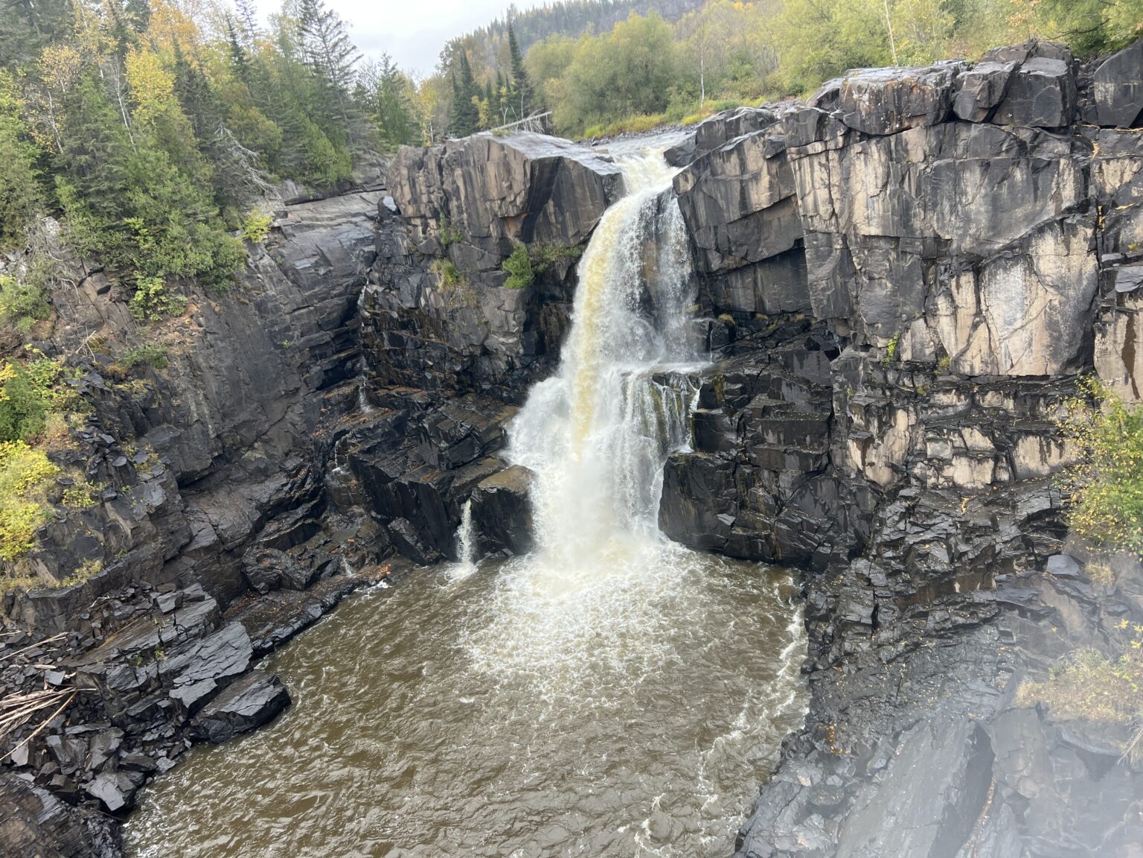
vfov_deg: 53.1
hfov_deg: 67.3
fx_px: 859
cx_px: 572
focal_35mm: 26
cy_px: 429
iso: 50
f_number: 1.5
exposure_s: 1/272
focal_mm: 5.7
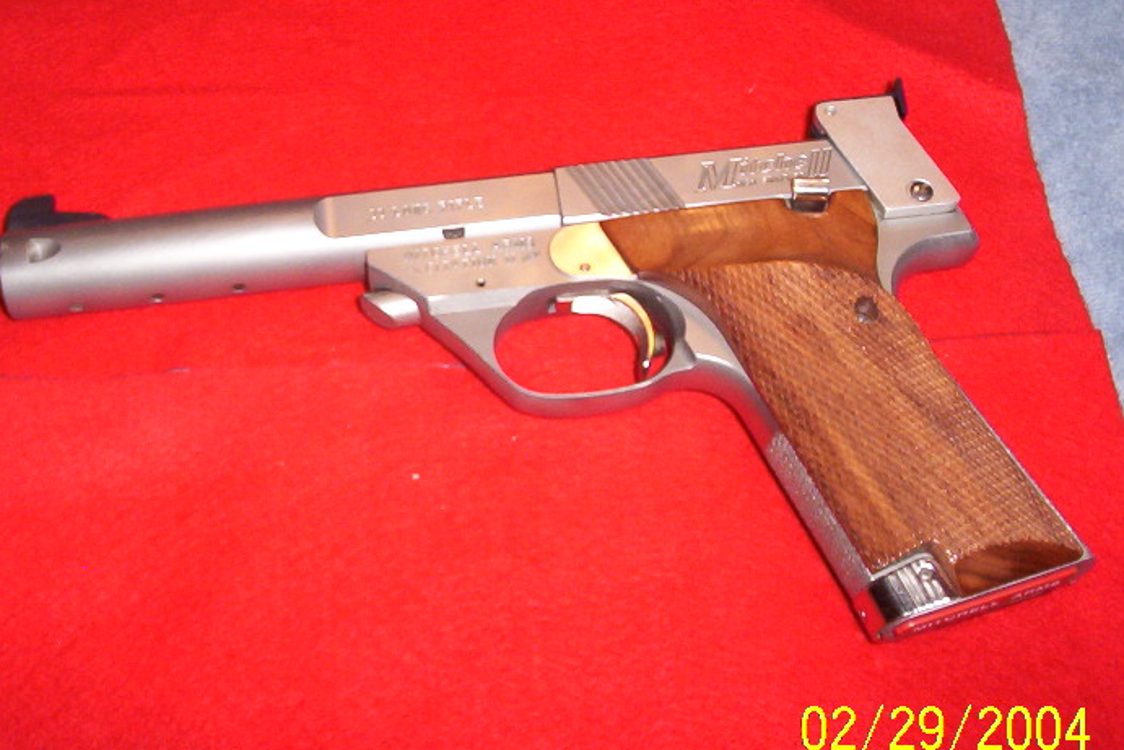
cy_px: 351
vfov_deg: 28.1
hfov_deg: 41.0
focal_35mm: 48
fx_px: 1499
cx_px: 493
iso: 140
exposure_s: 1/30
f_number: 4.5
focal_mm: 6
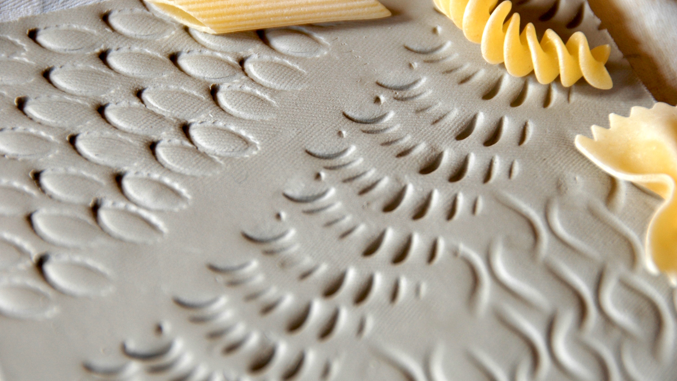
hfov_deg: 10.5
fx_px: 3680
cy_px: 216
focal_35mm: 205
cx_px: 339
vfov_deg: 5.9
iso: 200
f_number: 5.6
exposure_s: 1/60
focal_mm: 130
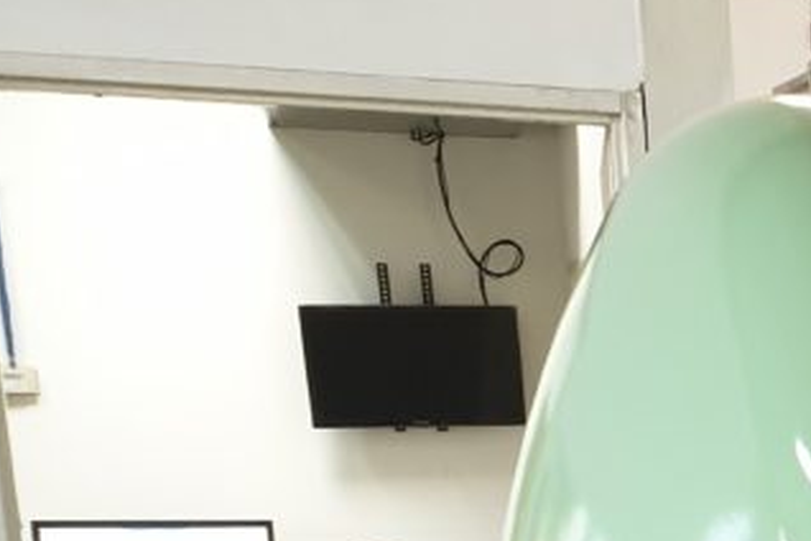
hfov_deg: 16.7
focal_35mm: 102
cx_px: 1449
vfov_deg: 12.4
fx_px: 2298
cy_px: 926
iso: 320
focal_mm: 4.3
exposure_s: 1/50
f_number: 2.4
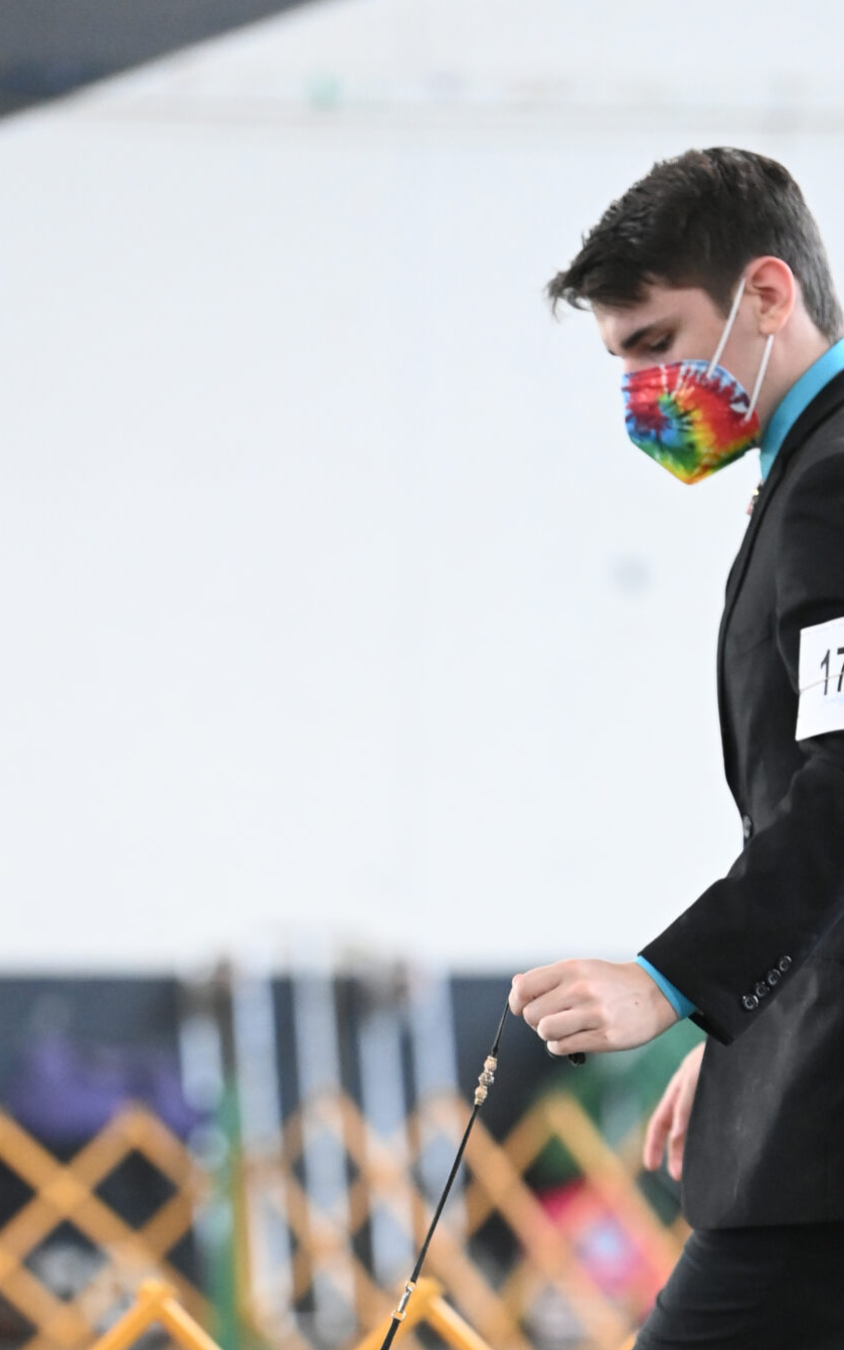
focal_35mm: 311
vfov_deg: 6.7
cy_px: 1174
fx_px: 11443
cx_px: 451
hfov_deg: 4.2
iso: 6400
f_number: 2.8
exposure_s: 1/400
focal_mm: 160
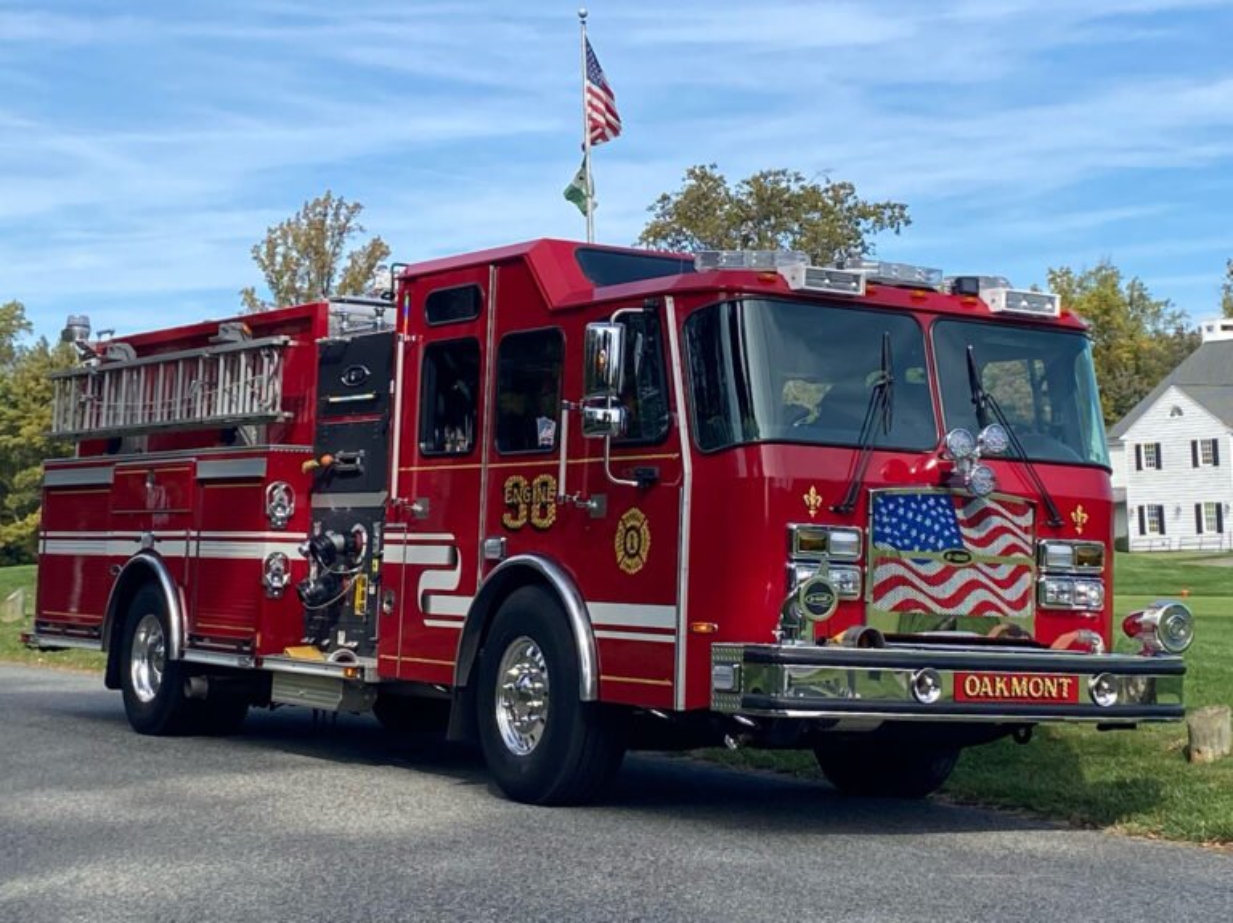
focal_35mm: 56
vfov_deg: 26.1
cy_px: 462
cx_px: 616
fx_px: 1993
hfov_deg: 34.4
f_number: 6
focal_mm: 9.4
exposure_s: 1/421
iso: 80
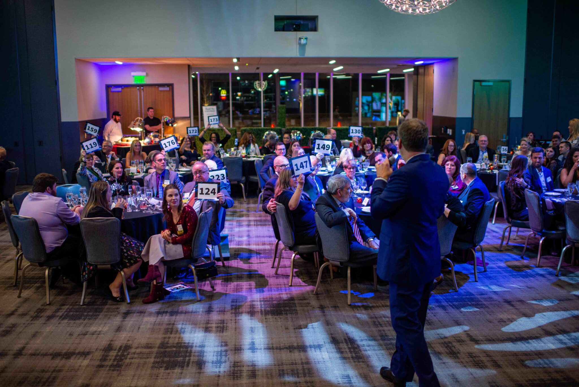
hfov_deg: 54.4
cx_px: 290
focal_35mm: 35
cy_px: 194
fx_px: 563
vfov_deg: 37.9
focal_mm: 35
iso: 1250
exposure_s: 1/400
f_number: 1.6
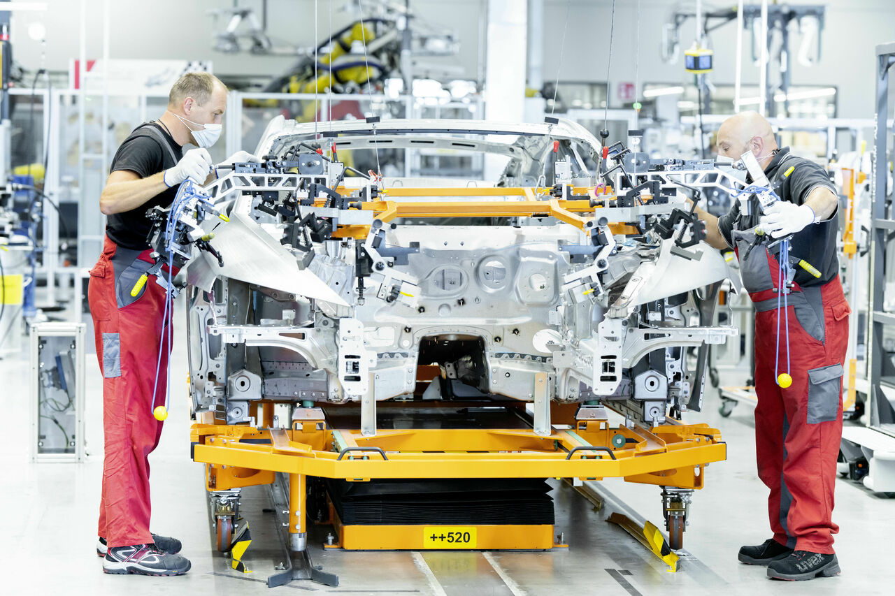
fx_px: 2610
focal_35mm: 105
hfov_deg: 19.5
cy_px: 298
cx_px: 448
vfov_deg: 13.0
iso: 1250
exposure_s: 1/200
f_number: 3.5
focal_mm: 105
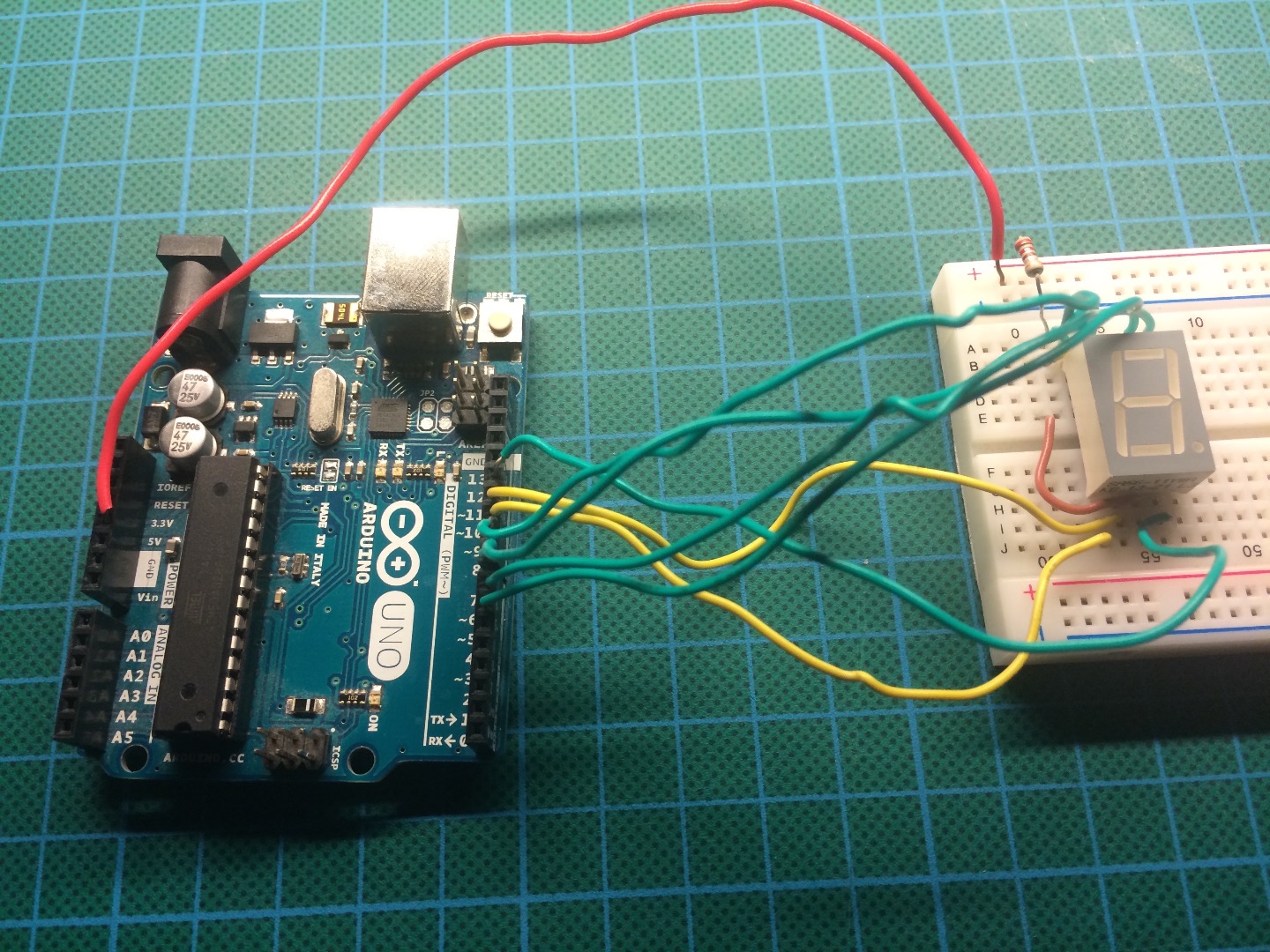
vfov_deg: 48.2
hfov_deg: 61.7
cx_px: 635
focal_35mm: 29
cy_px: 476
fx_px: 1064
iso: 80
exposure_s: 1/33
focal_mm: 4.15
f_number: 2.2
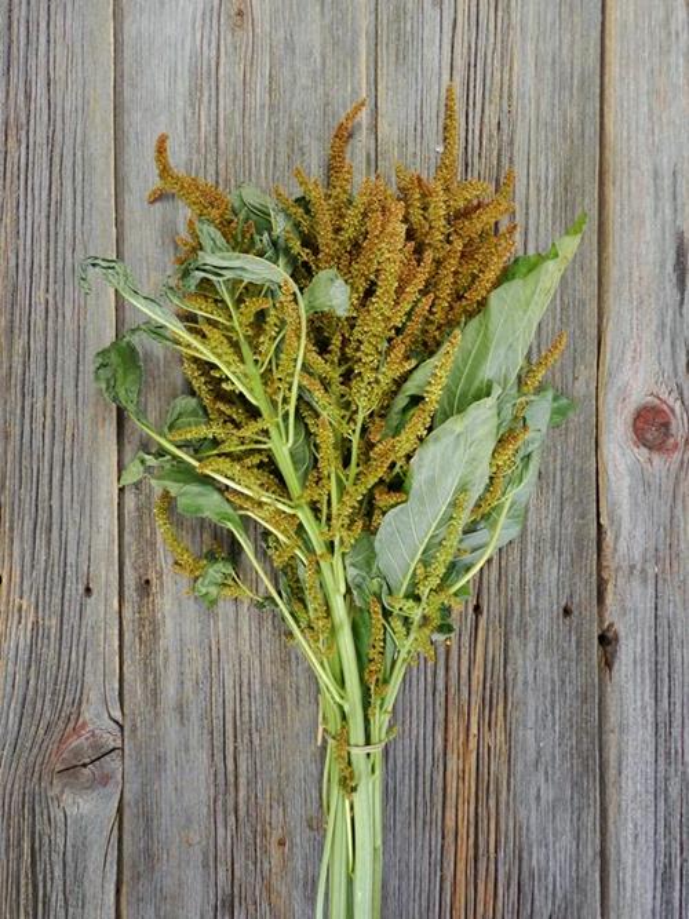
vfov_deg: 73.9
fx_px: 611
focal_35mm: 23
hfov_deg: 58.9
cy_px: 460
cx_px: 344
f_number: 3.4
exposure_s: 1/20
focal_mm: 4
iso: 400
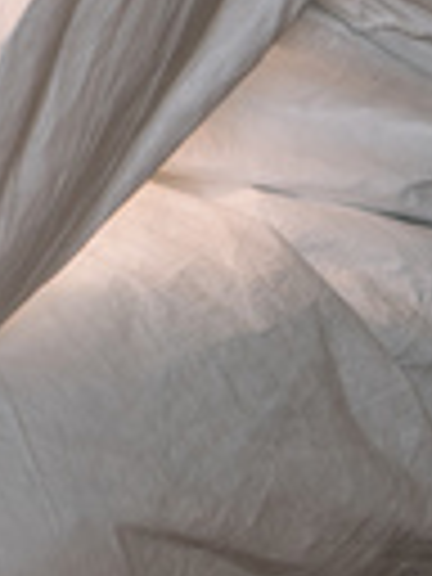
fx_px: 5291
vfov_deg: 6.1
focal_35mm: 318
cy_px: -518
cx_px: -580
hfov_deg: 4.6
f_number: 4
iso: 250
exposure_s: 1/200
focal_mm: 48
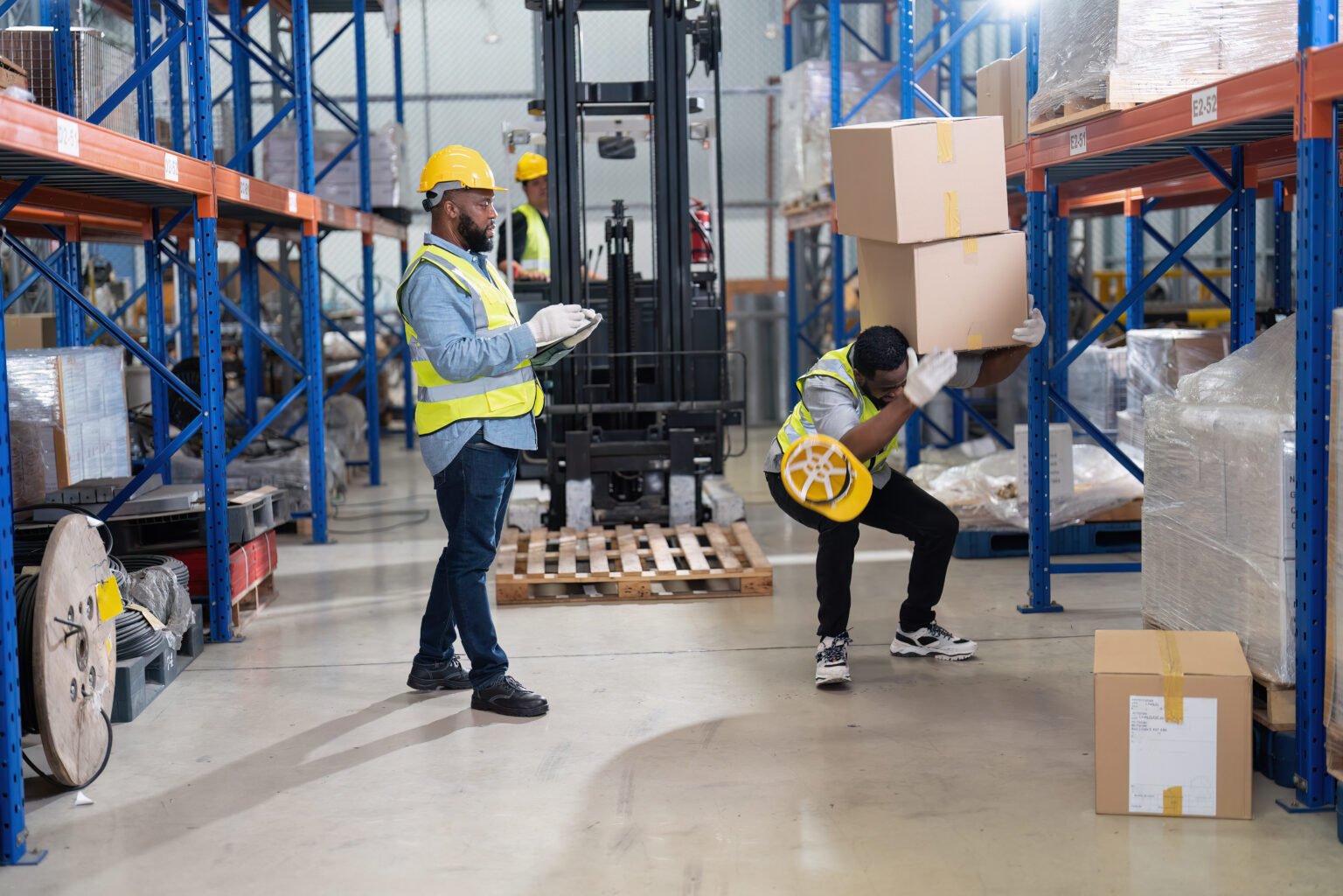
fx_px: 1865
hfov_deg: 39.6
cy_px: 448
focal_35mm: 50
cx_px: 672
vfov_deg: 27.0
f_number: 1.2
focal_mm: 50
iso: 640
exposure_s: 1/200
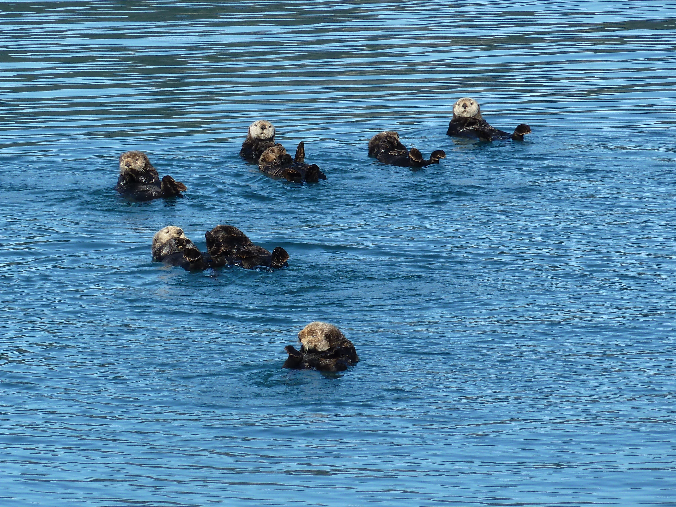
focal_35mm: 399
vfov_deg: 3.7
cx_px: 338
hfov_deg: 5.0
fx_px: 7792
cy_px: 254
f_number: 4.9
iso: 80
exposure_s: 1/320
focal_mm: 49.2
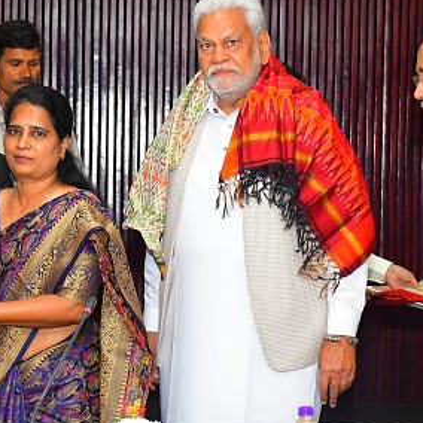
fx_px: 1452
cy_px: 207
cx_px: 115
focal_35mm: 105
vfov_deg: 16.6
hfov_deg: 16.5
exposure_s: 1/160
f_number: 5.6
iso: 2500
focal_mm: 35
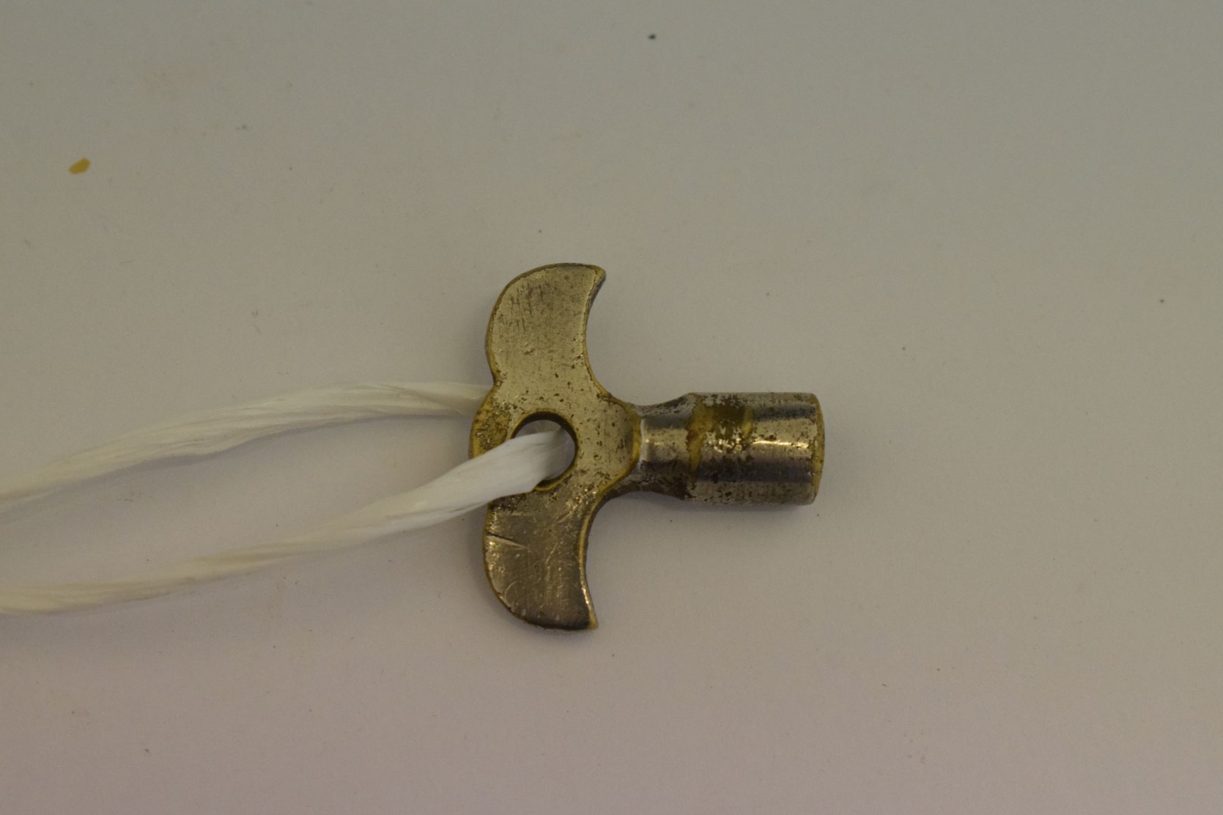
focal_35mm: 82
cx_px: 612
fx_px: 2802
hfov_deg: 24.6
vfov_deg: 16.6
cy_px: 408
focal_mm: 55
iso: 3200
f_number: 7.1
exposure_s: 1/200
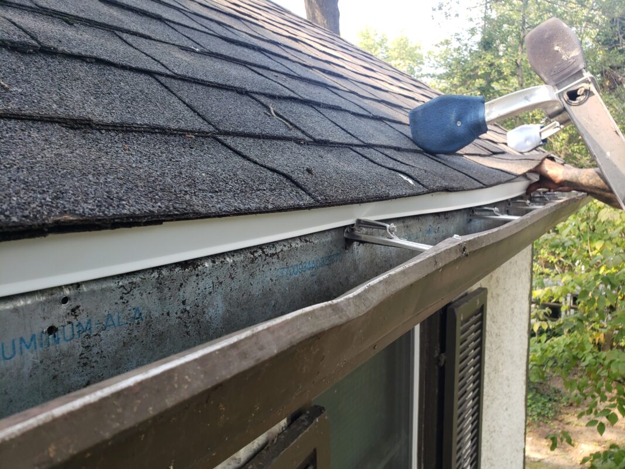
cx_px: 312
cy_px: 234
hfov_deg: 67.3
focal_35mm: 26
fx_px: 469
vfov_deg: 53.1
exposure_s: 1/120
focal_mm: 4.3
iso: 64
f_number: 2.4
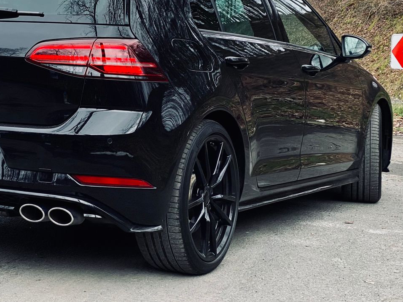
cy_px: 75
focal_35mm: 87
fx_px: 1013
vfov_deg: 16.9
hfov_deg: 22.3
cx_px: 105
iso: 20
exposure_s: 1/421
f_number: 2
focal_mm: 6
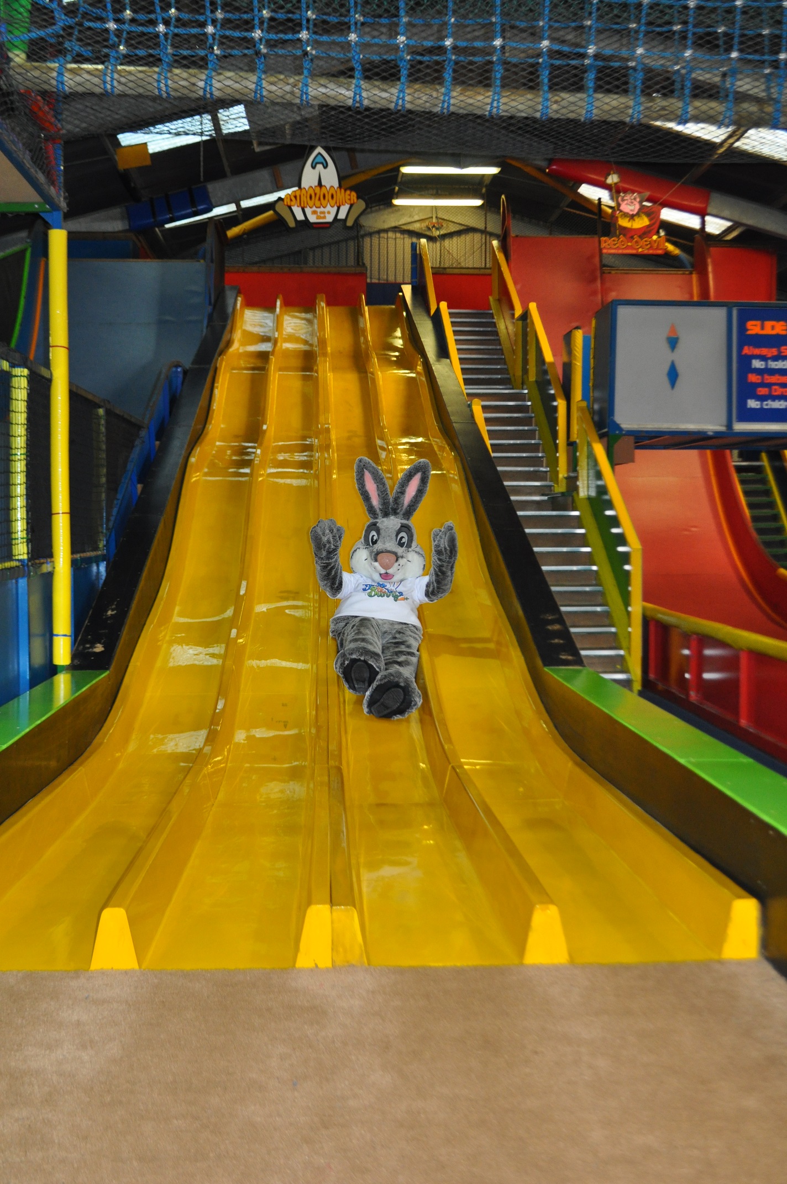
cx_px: 394
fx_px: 1282
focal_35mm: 39
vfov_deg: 49.6
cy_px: 592
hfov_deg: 34.1
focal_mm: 26
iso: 800
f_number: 4.2
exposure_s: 1/80
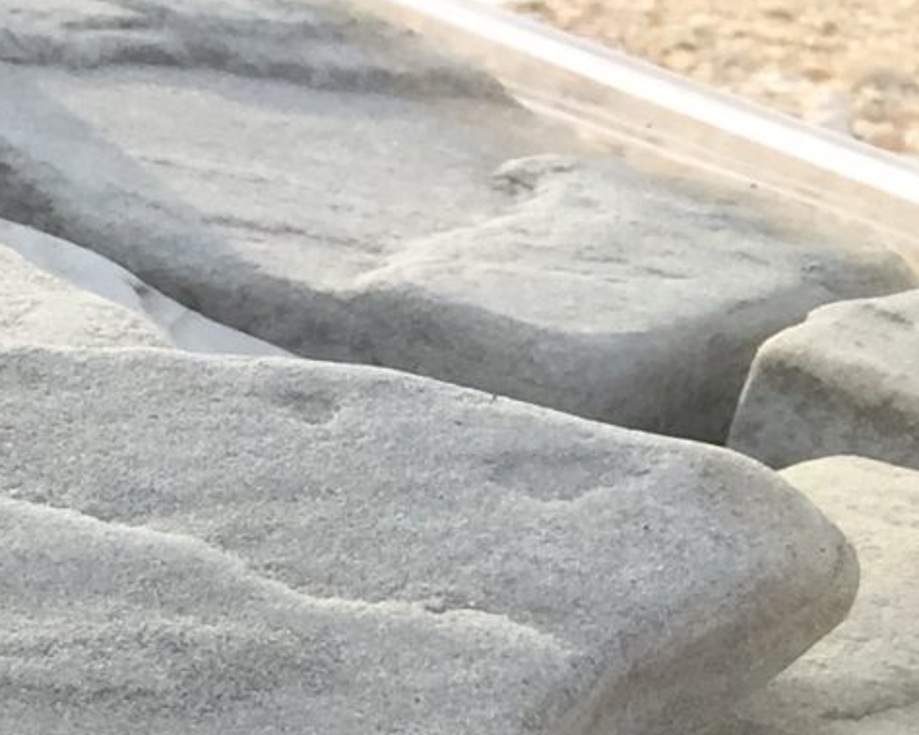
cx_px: -1188
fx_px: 4161
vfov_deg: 9.5
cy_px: 1369
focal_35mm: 153
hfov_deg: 10.9
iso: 32
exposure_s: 1/760
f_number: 2.2
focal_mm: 4.15
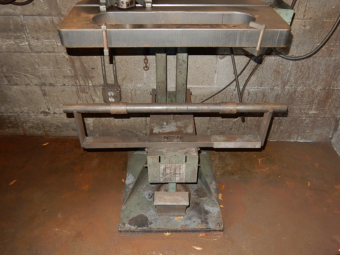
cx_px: 170
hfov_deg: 60.0
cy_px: 128
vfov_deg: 46.8
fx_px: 295
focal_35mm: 30
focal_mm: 5.4
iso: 280
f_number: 4
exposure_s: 1/30
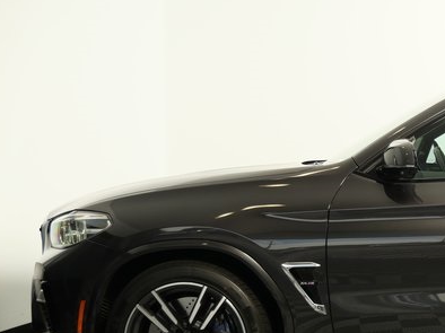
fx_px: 1336
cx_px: 512
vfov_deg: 14.1
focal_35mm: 104
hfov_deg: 18.1
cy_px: 282
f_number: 4.1
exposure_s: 1/200
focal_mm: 20
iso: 200
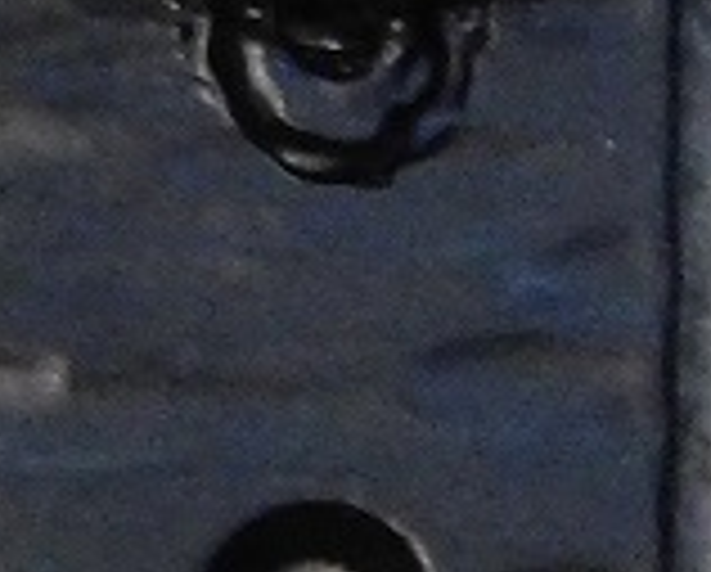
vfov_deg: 0.9
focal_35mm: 1648
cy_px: -329
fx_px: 34743
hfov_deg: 1.2
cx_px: 1278
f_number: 5.6
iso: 800
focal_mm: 41.3
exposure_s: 1/25
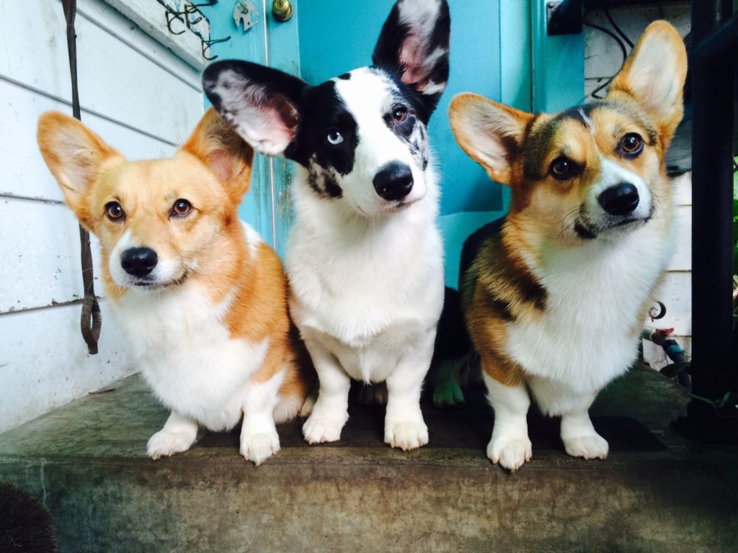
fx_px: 618
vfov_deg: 48.2
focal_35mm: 29
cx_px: 369
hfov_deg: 61.7
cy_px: 276
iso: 100
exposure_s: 1/30
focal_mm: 4.15
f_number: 2.2
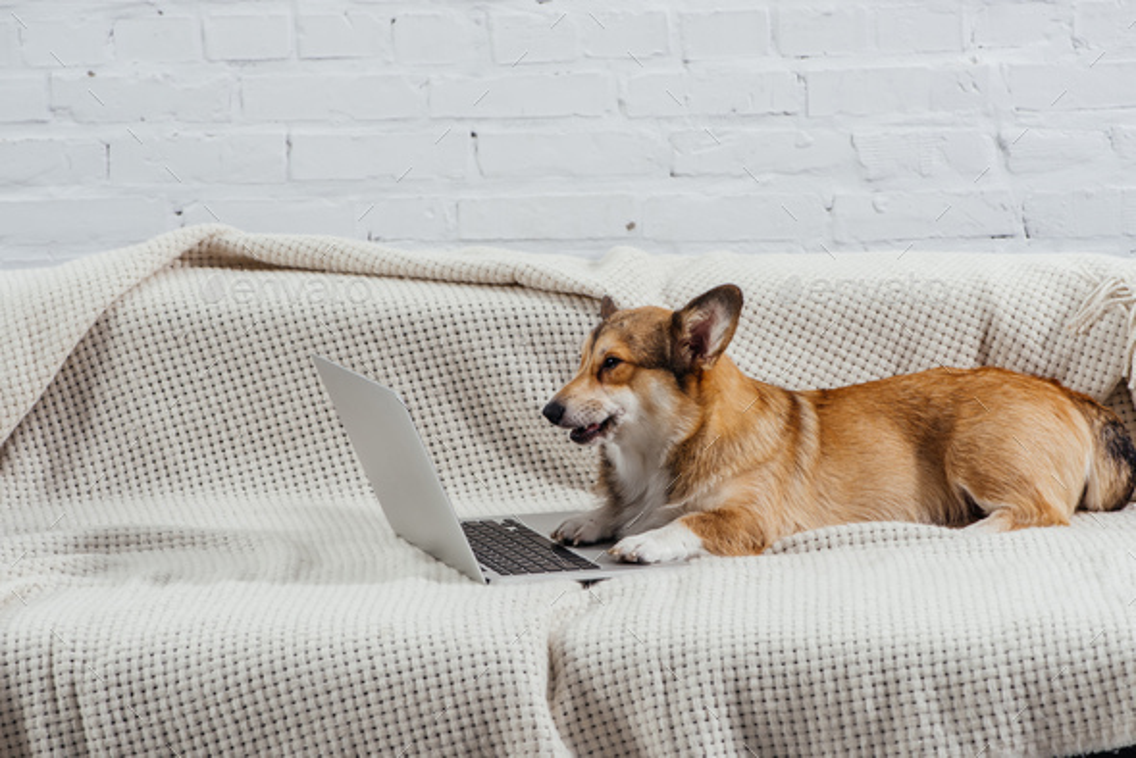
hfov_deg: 19.4
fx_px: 3315
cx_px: 568
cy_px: 379
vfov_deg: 13.1
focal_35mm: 105
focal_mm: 105
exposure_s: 1/160
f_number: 9
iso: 200
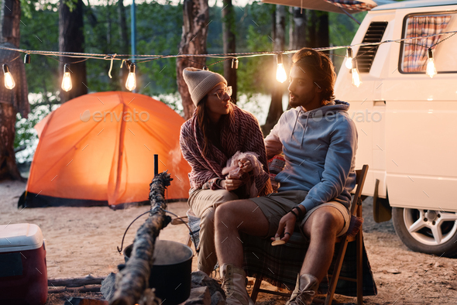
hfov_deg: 34.5
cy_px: 152
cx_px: 228
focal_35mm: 58
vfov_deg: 23.4
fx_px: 737
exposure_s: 1/100
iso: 800
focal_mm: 58
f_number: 2.8
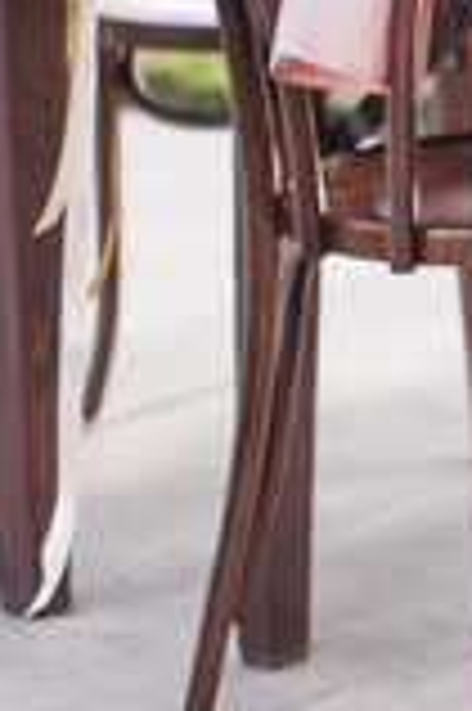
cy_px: -97
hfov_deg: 7.1
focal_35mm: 190
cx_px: 787
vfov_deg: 10.7
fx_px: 3745
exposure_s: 1/320
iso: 250
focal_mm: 50
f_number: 2.5
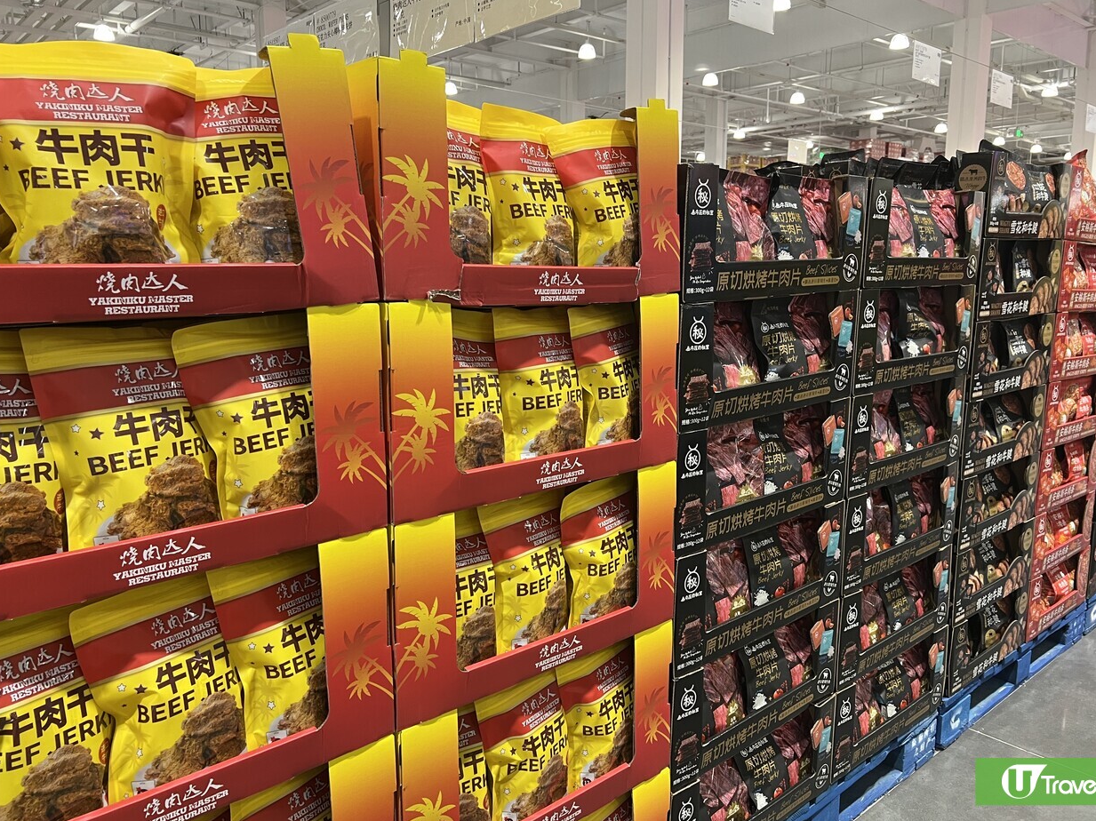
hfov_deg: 65.3
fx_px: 855
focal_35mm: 27
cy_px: 397
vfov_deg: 51.3
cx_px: 557
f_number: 1.5
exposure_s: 1/71
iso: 125
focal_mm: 5.7
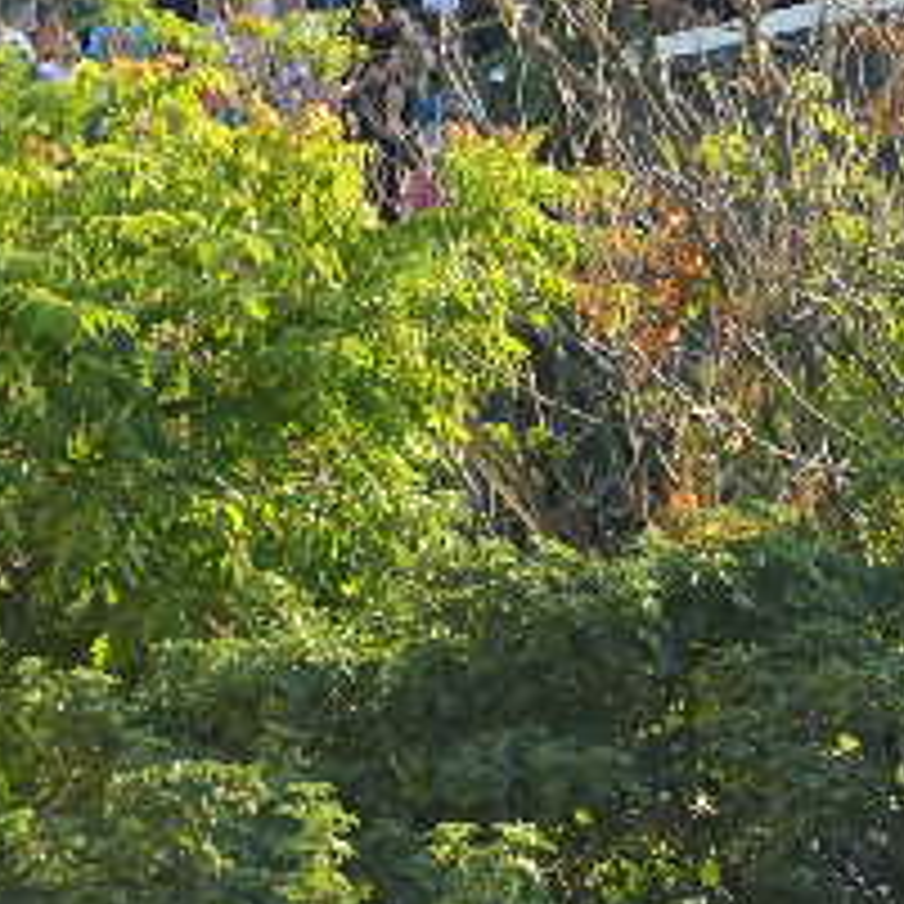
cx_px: -531
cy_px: -1178
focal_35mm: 671
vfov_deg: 2.6
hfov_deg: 2.6
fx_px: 19825
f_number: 4
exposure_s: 1/1250
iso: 800
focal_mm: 98
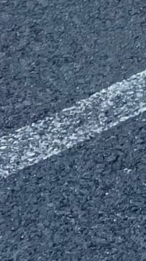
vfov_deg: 8.7
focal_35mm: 218
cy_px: -424
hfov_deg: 5.2
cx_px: 454
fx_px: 1502
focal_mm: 4.2
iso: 32
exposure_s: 1/397
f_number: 1.6
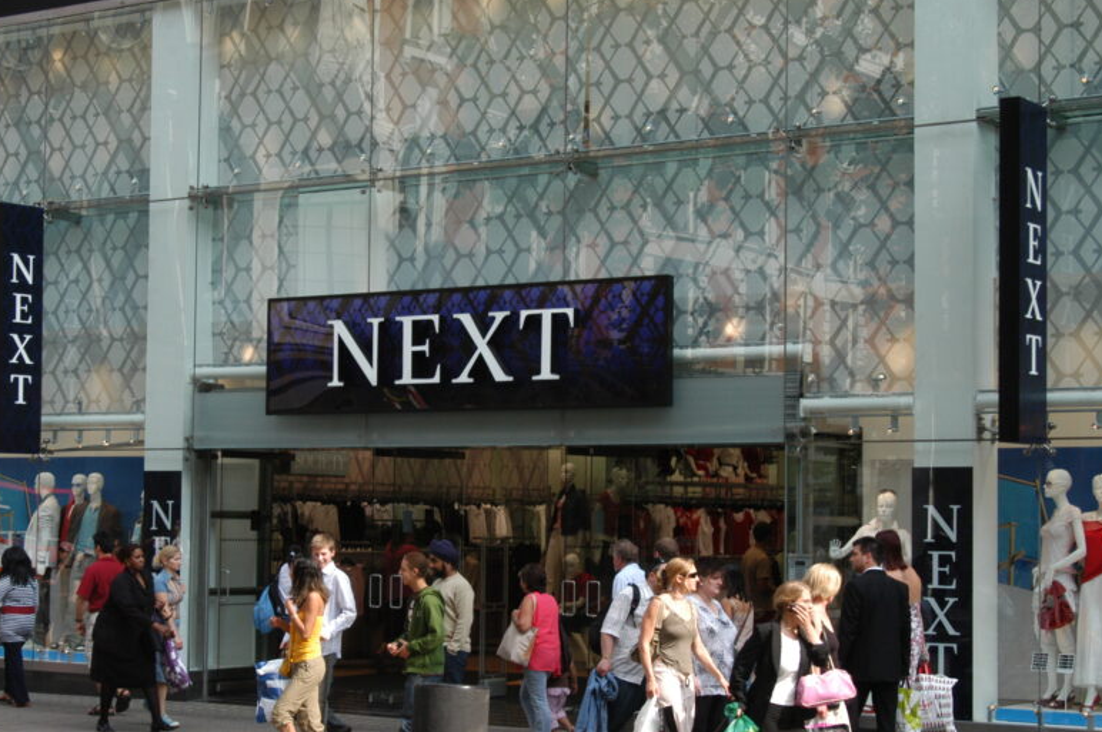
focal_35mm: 70
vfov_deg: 19.5
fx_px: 2130
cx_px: 528
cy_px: 420
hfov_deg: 29.0
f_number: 8
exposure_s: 1/250
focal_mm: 35
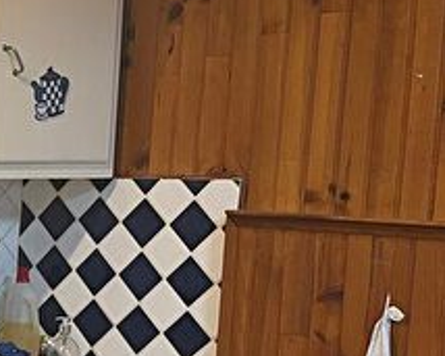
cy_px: 280
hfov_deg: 19.6
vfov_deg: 19.0
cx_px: -281
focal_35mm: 80
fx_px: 1053
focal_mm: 5.1
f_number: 1.6
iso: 80
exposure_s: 1/50
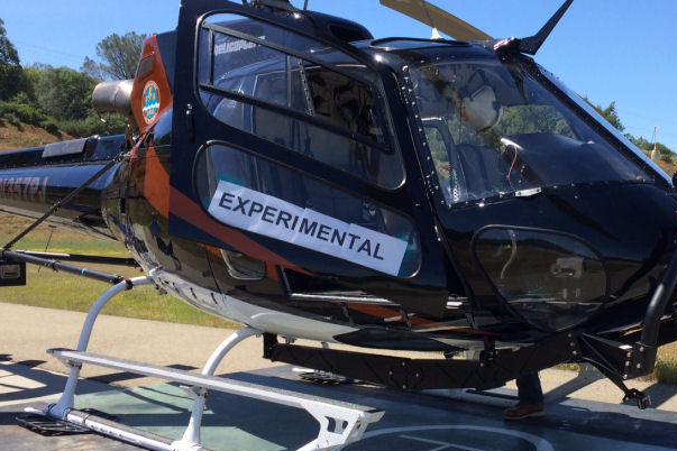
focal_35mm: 45
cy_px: 271
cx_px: 504
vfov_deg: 29.8
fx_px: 846
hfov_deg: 42.3
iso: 32
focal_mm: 4.15
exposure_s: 1/1466
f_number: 2.2
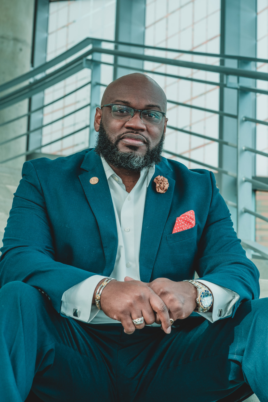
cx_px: 134
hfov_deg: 16.1
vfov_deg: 23.9
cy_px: 201
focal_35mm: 85
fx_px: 949
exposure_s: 1/160
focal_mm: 85
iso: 800
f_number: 8
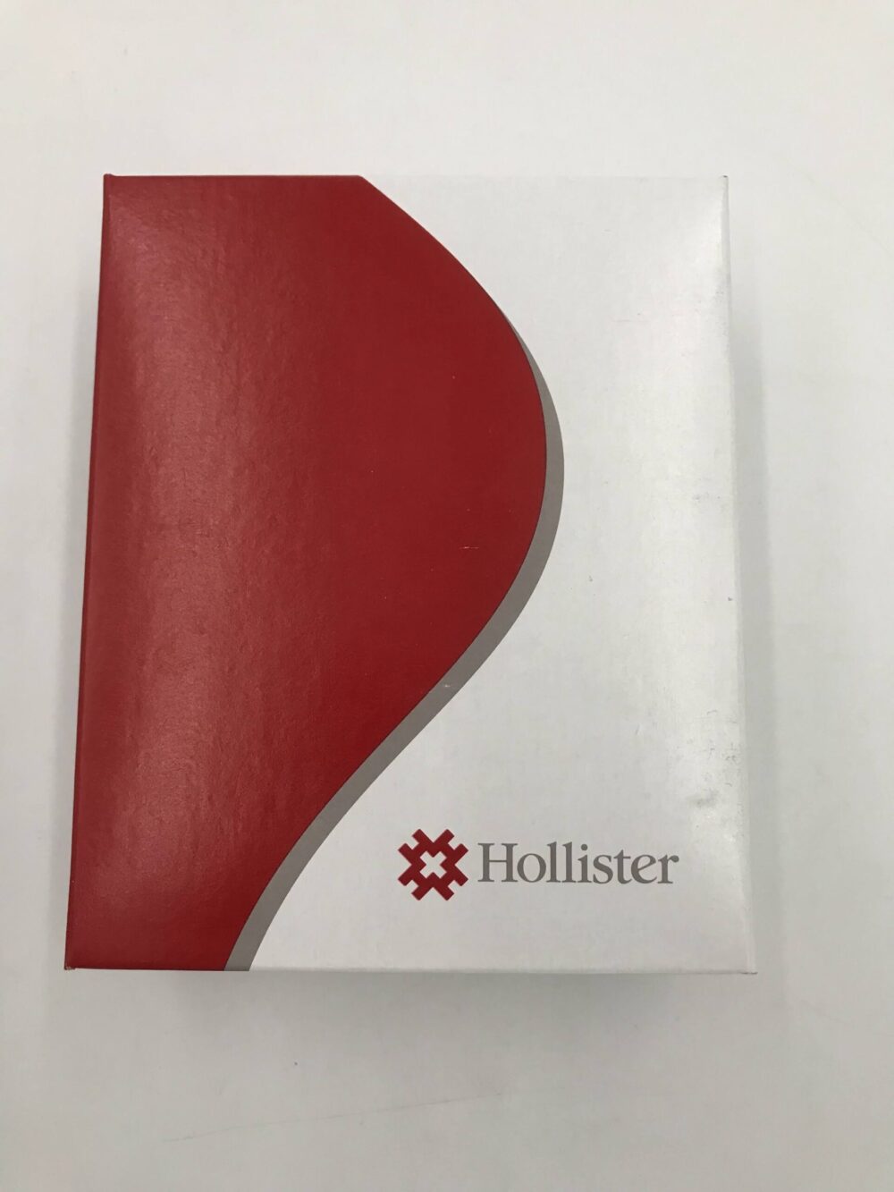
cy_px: 596
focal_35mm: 28
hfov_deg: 49.8
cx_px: 447
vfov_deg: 63.4
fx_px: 964
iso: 25
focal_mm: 3.99
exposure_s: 1/40
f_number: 1.8
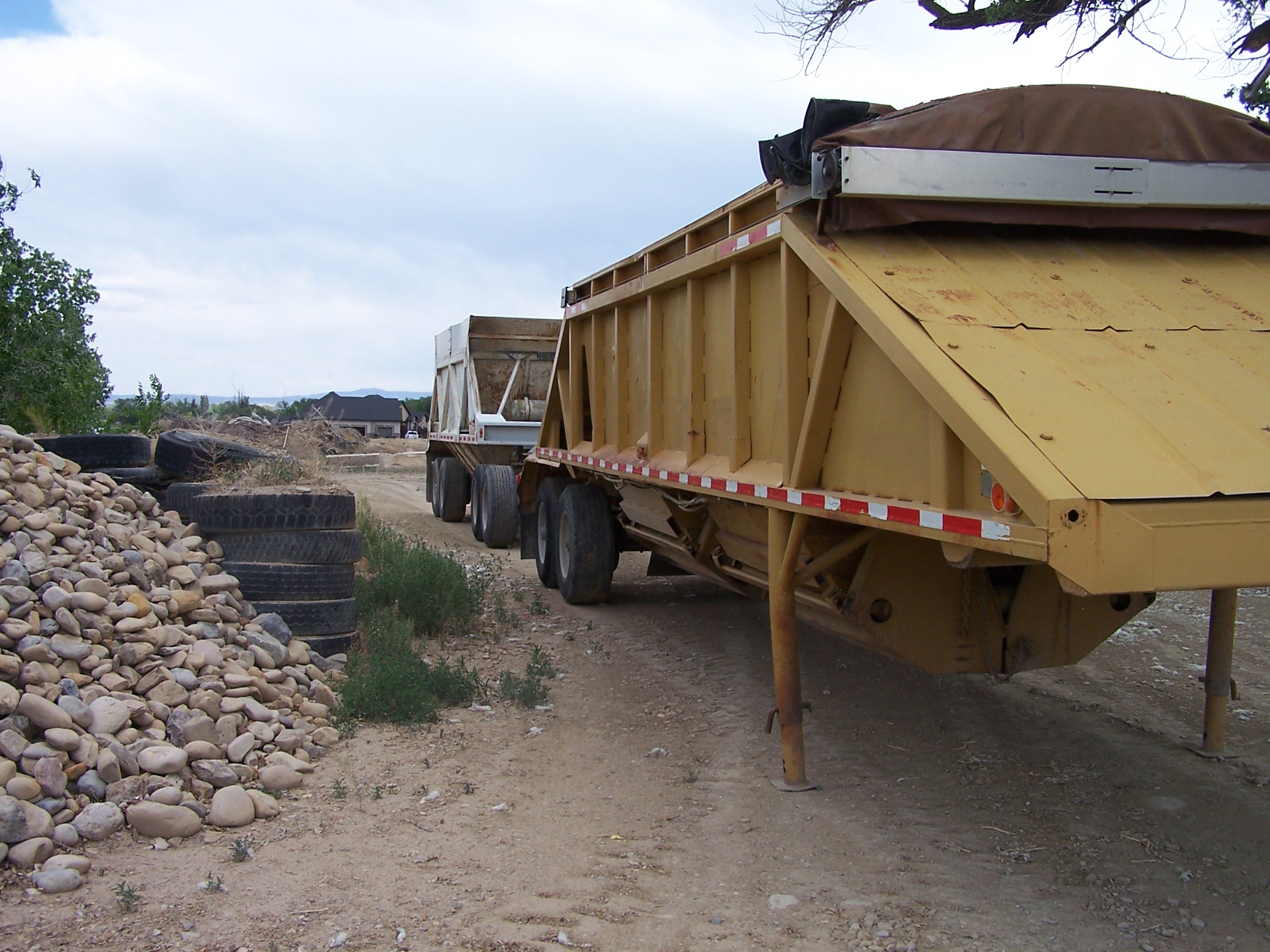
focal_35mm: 38
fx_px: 1394
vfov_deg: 37.7
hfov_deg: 49.0
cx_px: 635
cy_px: 476
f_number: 4
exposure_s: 1/750
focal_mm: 6.3
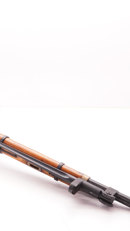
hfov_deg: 22.2
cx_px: 0
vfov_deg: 39.9
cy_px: 116
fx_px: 319
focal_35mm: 52
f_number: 5.6
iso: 800
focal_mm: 22
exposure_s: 1/125
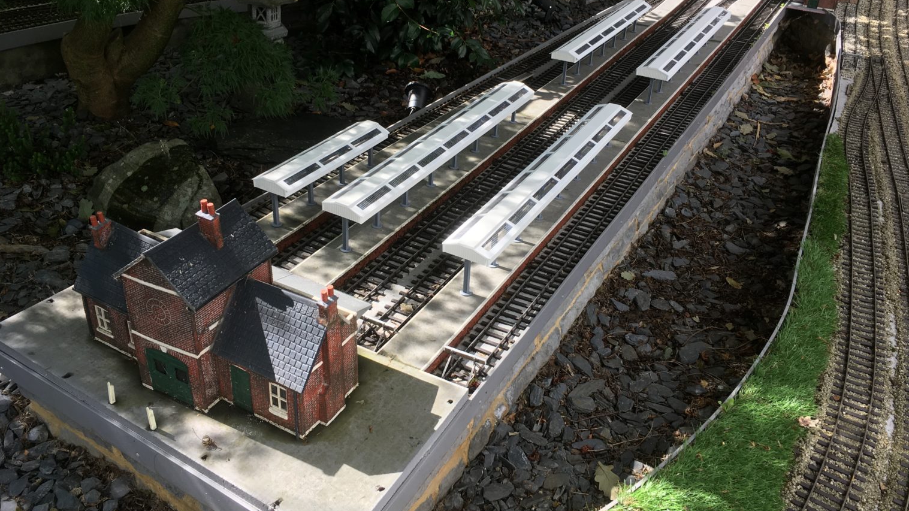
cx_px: 456
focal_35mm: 32
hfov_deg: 61.0
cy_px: 222
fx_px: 771
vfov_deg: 36.6
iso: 25
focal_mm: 4.15
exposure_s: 1/377
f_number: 2.2
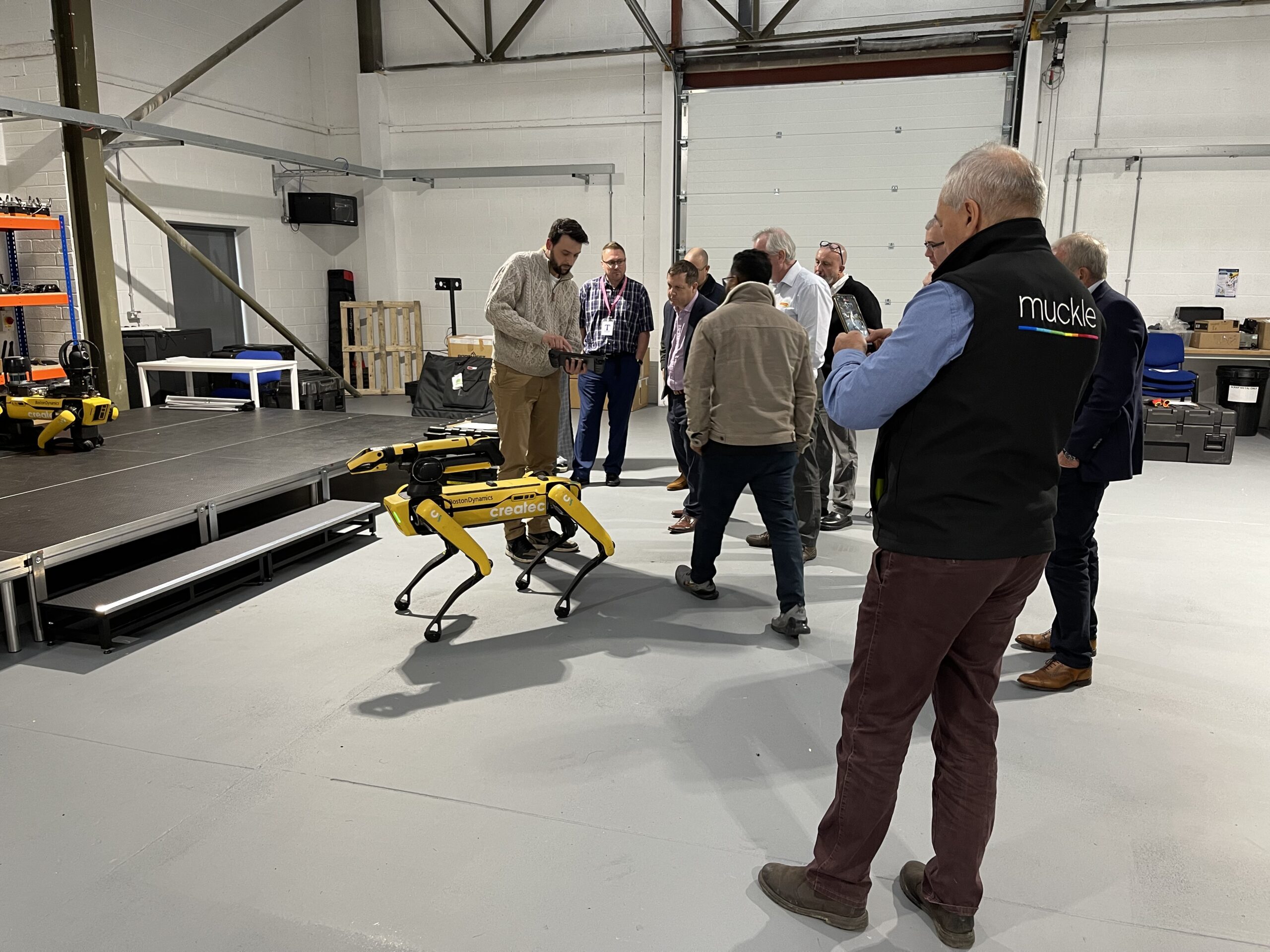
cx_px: 635
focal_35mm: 25
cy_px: 476
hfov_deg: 69.4
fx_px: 917
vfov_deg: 54.9
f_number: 1.6
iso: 160
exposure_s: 1/60
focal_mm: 5.1
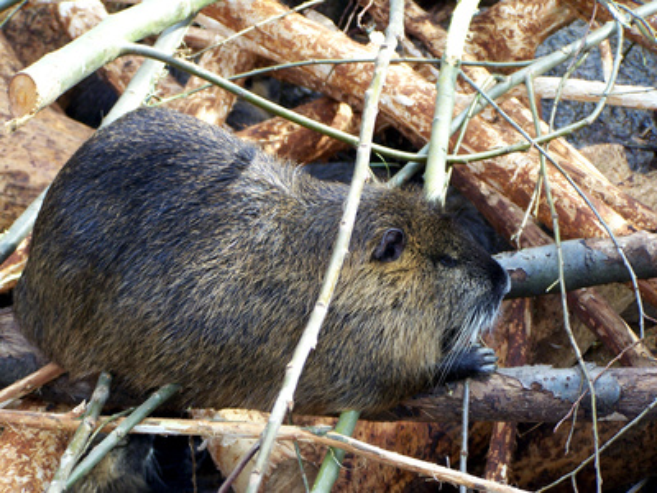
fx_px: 2221
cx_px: 328
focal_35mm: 117
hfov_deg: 16.8
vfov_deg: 12.7
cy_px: 246
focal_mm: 19.4
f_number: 3.3
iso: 80
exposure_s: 1/60
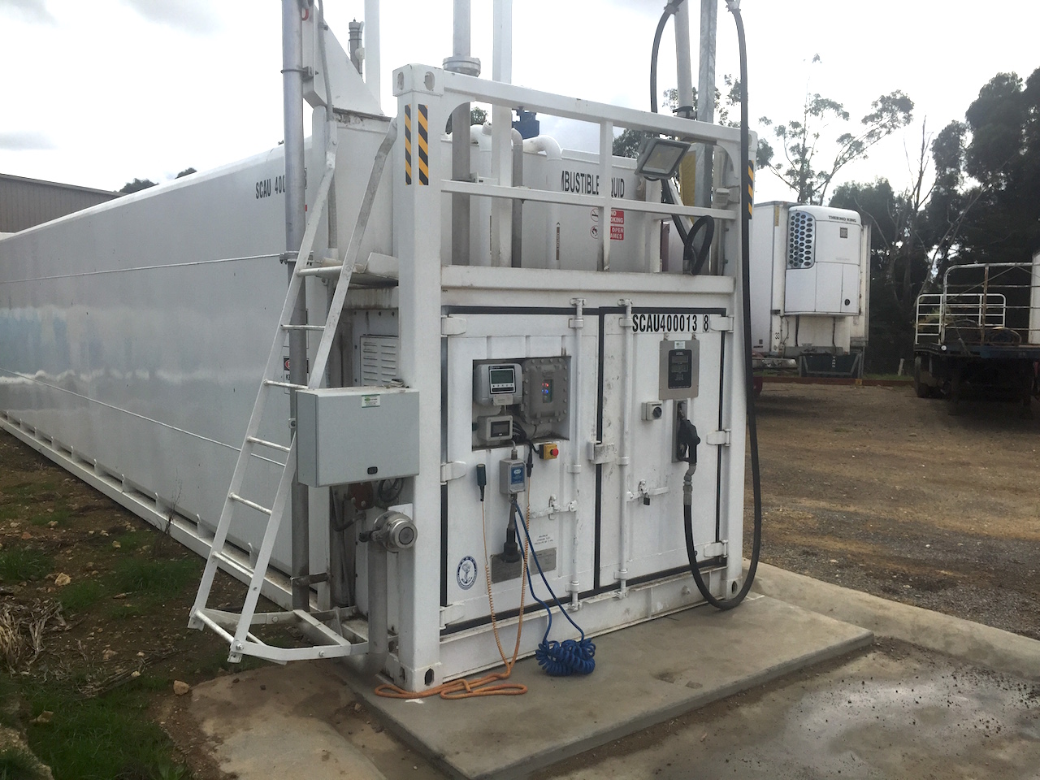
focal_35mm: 29
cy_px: 390
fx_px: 871
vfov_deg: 48.2
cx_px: 520
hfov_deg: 61.7
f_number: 2.2
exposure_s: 1/2825
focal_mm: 4.15
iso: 32
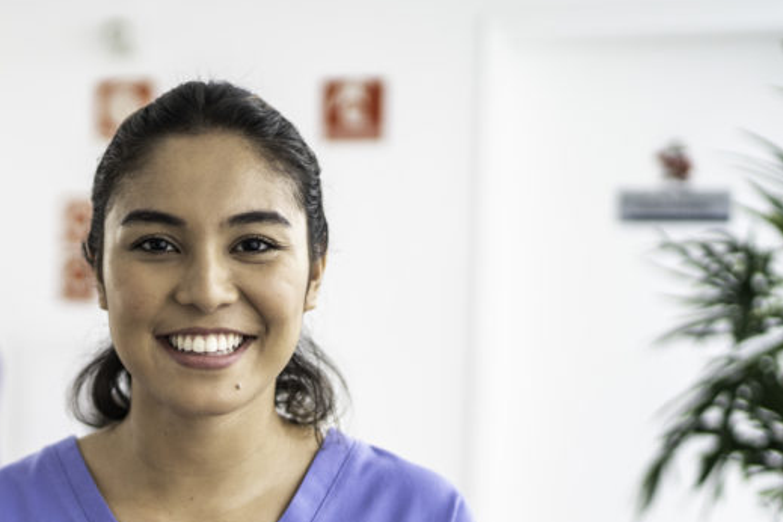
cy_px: 444
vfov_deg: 19.5
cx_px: 36
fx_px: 1501
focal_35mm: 69
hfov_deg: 27.8
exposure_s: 1/2000
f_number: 1.4
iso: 320
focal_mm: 35
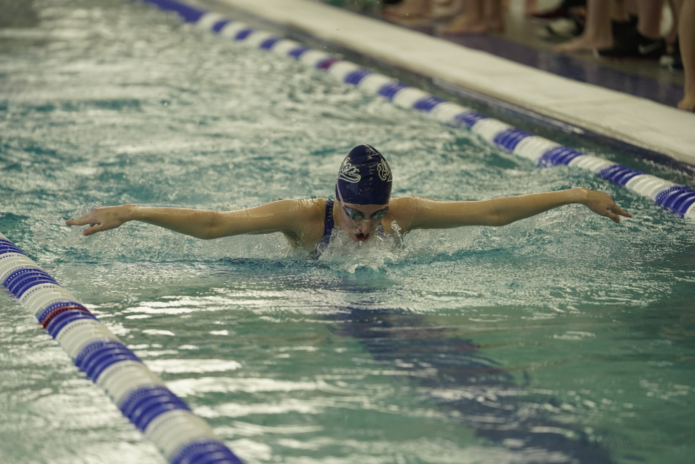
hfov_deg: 10.7
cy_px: 232
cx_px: 348
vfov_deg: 7.2
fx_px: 3709
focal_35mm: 192
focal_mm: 192
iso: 1600
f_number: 3.2
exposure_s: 1/1000
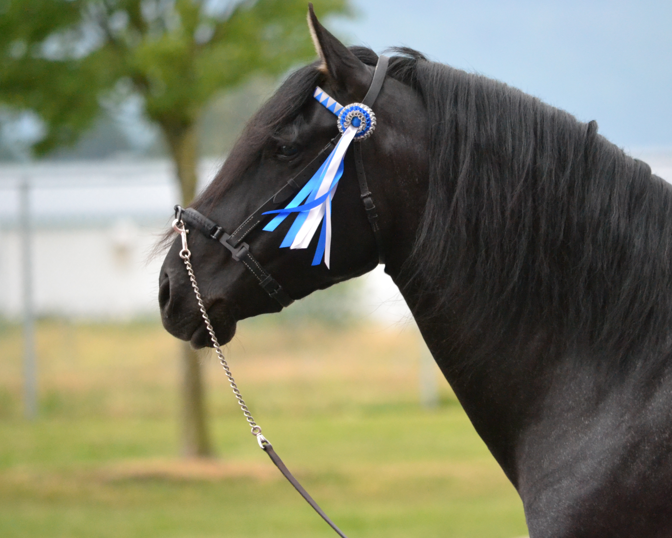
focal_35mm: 508
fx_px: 10104
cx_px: 393
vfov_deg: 3.0
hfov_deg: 3.8
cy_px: 269
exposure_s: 1/500
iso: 3200
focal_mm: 300
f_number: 5.6
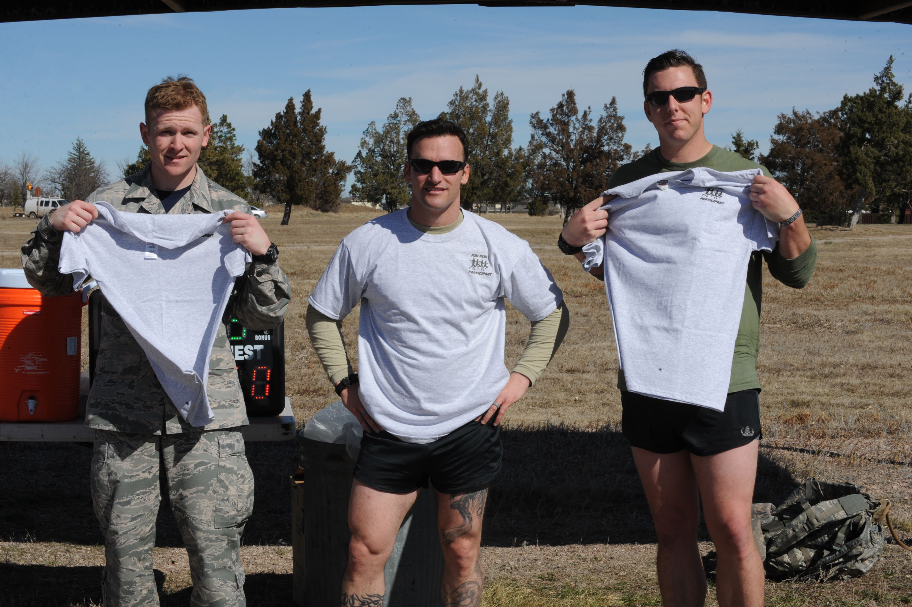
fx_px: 1773
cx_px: 456
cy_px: 304
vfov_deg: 19.4
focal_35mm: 70
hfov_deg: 28.9
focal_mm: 70
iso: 500
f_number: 22
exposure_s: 1/320
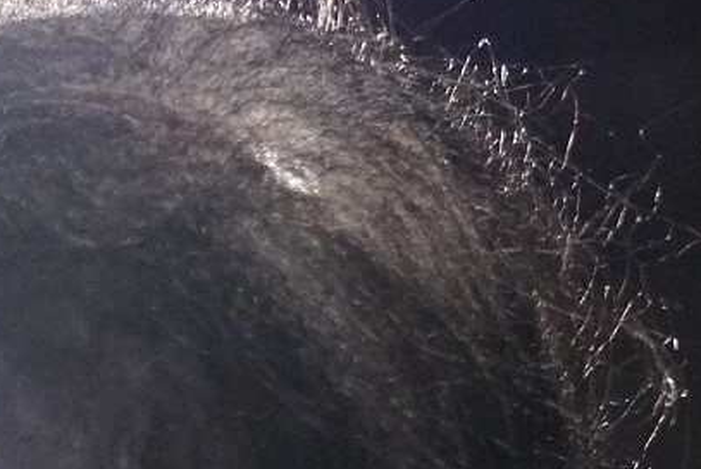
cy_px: 985
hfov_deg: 8.5
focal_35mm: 231
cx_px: -580
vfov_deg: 5.8
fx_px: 4501
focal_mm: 44
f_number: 4
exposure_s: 1/125
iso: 8000
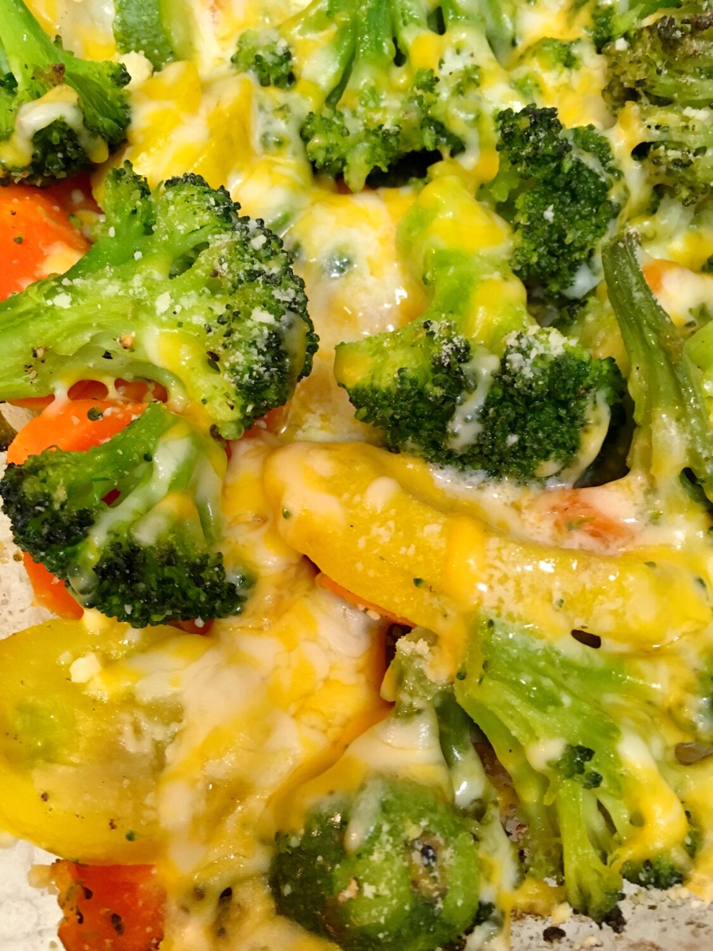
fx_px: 796
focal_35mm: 29
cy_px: 476
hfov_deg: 48.2
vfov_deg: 61.7
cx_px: 356
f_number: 2.2
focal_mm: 4.15
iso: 200
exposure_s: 1/24
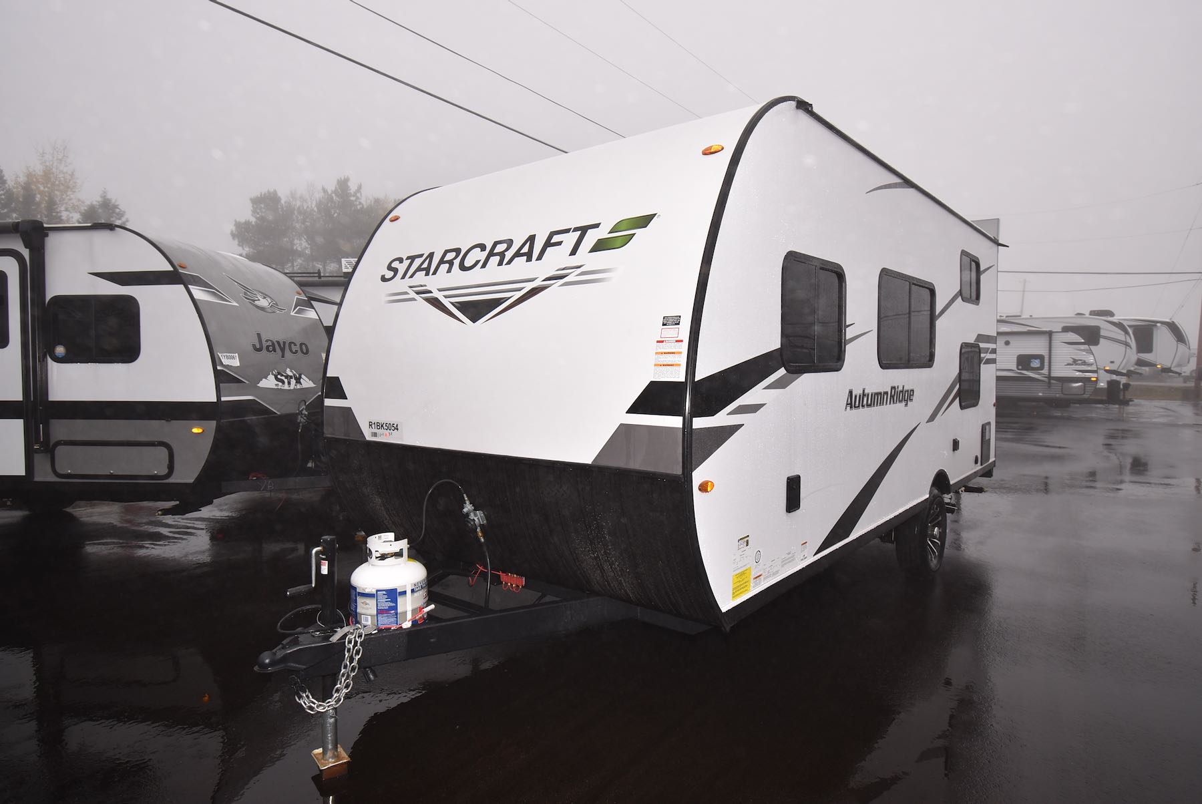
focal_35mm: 21
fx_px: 702
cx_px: 601
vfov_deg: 59.6
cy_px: 402
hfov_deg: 81.1
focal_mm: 14
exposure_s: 1/125
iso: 125
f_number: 5.6
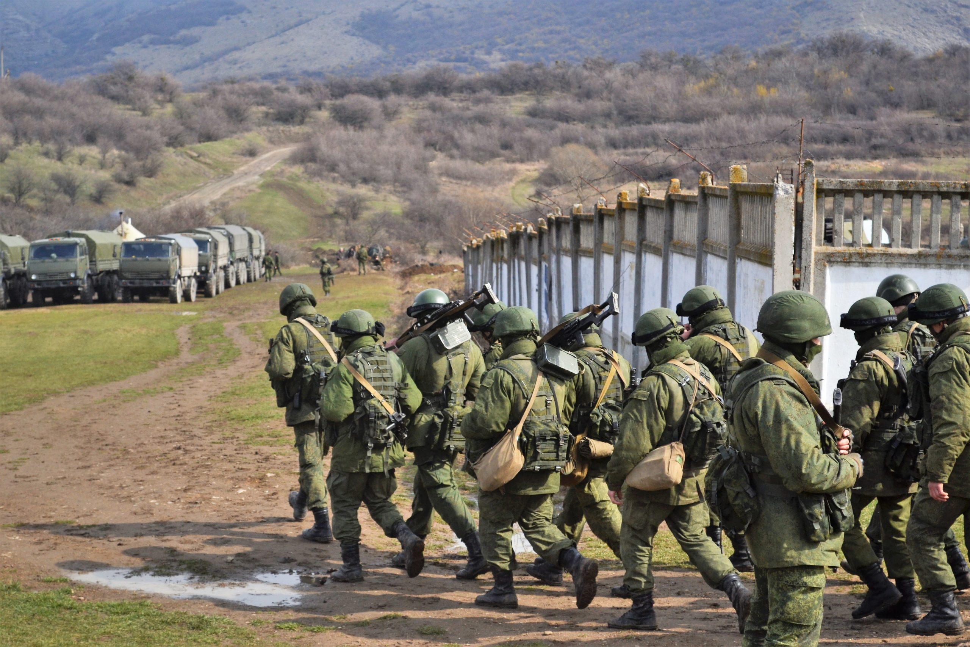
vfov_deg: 16.6
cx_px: 485
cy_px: 324
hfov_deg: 24.6
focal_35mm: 82
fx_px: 2223
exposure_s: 1/1600
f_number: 5.6
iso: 200
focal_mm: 55
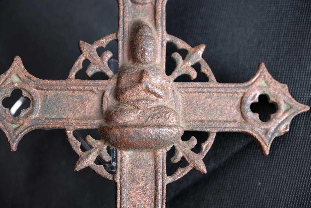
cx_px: 156
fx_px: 717
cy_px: 104
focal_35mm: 83
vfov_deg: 16.5
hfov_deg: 24.5
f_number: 2.8
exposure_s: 1/125
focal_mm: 55
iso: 640
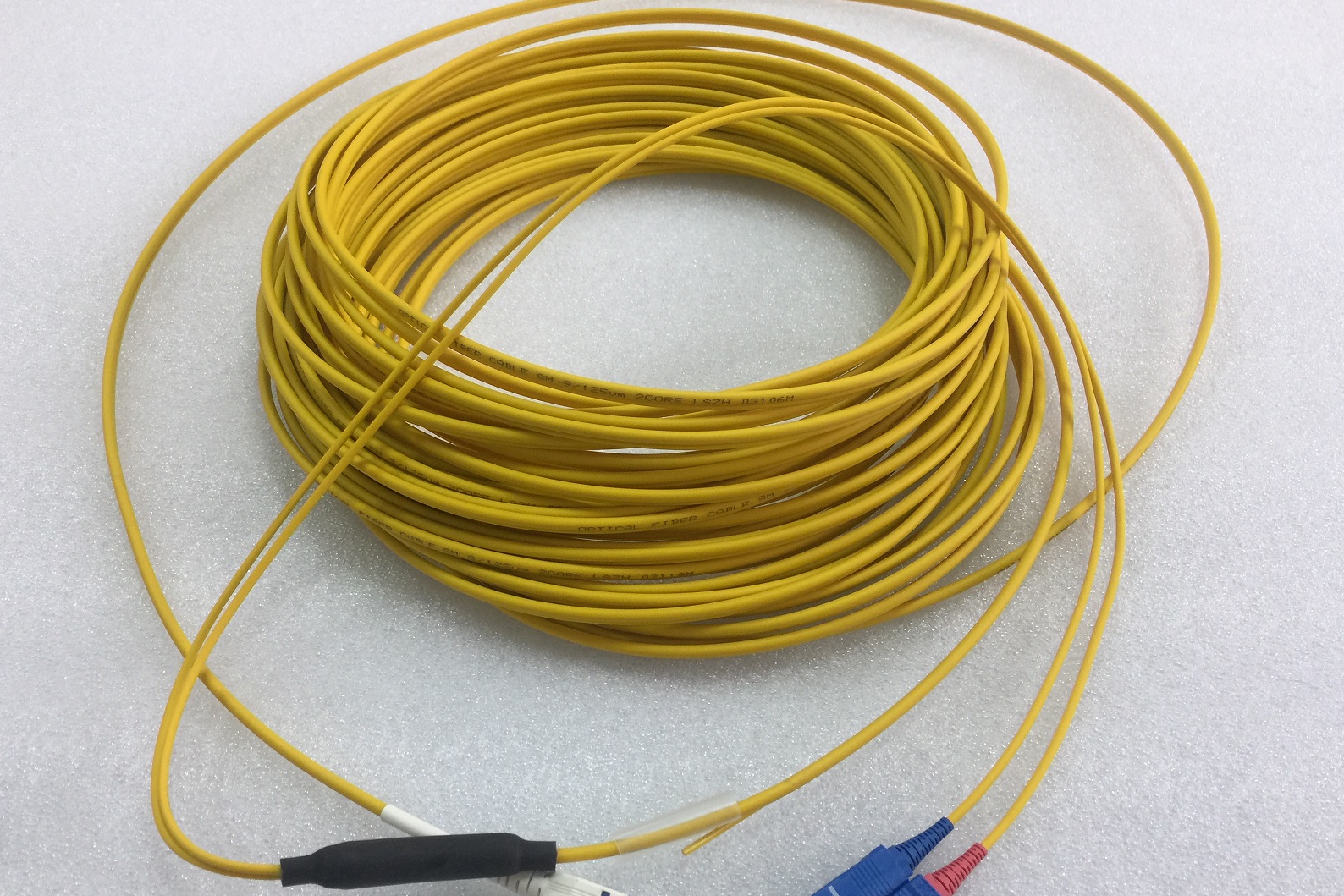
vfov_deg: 42.2
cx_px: 659
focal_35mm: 31
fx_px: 1157
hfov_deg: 60.3
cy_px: 508
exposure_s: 1/33
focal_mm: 4.15
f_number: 2.2
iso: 50
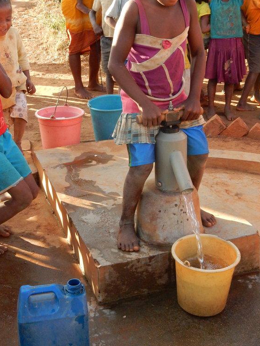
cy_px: 138
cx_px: 116
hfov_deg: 24.8
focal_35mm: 59
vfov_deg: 32.6
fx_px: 591
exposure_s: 1/250
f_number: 4.2
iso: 280
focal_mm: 7.6
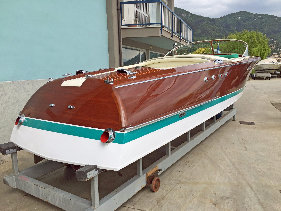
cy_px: 106
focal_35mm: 29
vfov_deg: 48.2
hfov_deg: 61.7
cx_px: 140
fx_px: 235
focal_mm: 4.15
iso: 25
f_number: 2.2
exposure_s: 1/836
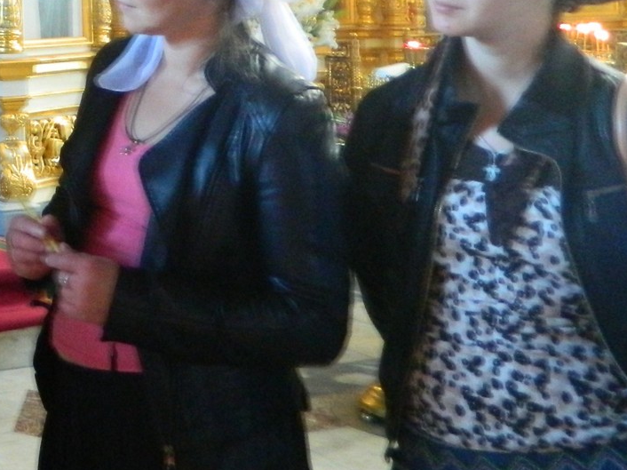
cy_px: -8
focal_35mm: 68
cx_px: -74
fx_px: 1231
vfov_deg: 20.8
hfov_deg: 26.2
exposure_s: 1/6
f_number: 3.1
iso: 400
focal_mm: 4.5
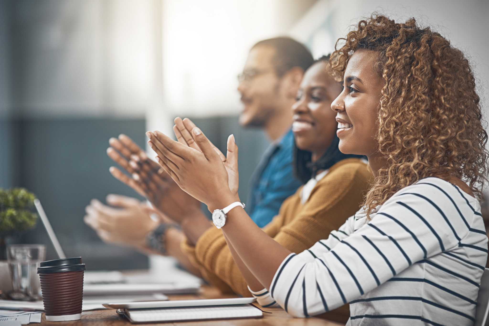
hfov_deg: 23.9
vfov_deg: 16.1
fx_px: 1155
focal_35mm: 85
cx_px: 244
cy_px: 163
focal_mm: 85
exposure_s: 1/200
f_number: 2.2
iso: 250
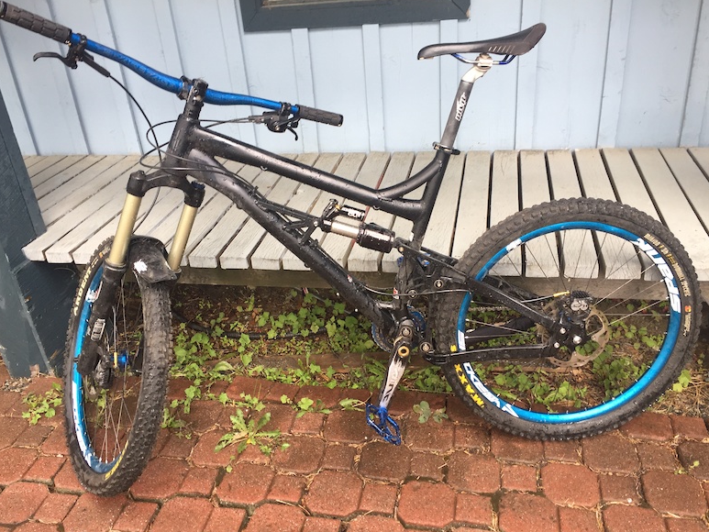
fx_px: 615
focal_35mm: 30
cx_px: 348
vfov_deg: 46.8
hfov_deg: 60.0
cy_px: 270
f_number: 2.2
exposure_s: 1/120
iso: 50
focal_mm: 4.15
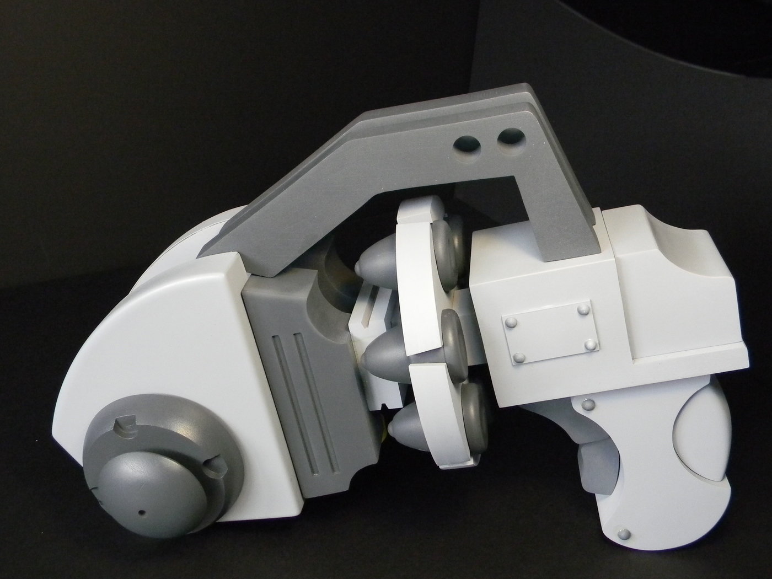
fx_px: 803
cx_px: 386
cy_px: 290
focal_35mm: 36
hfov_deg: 51.4
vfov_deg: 39.7
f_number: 3.7
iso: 400
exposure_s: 1/90.8
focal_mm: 6.4
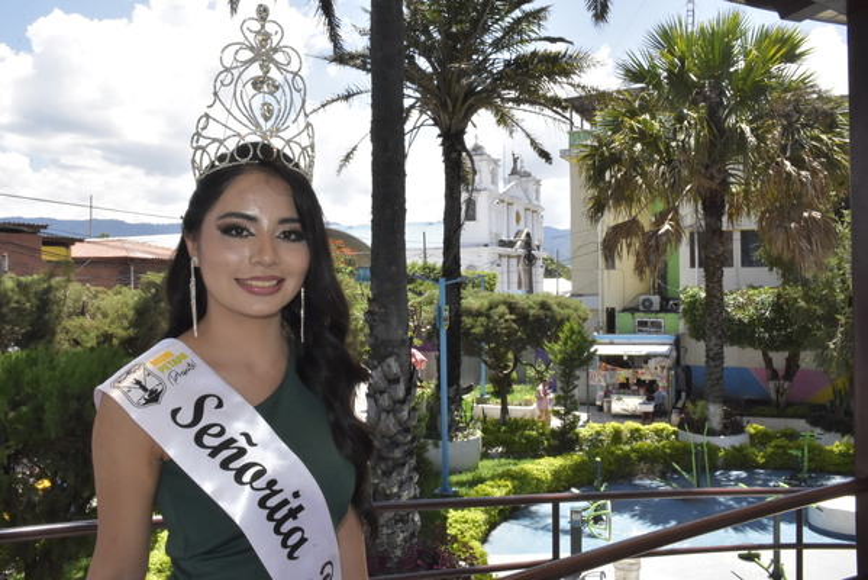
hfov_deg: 61.9
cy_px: 290
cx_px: 434
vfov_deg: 43.7
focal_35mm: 30
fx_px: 724
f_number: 22
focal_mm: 20
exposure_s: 1/250
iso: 2000
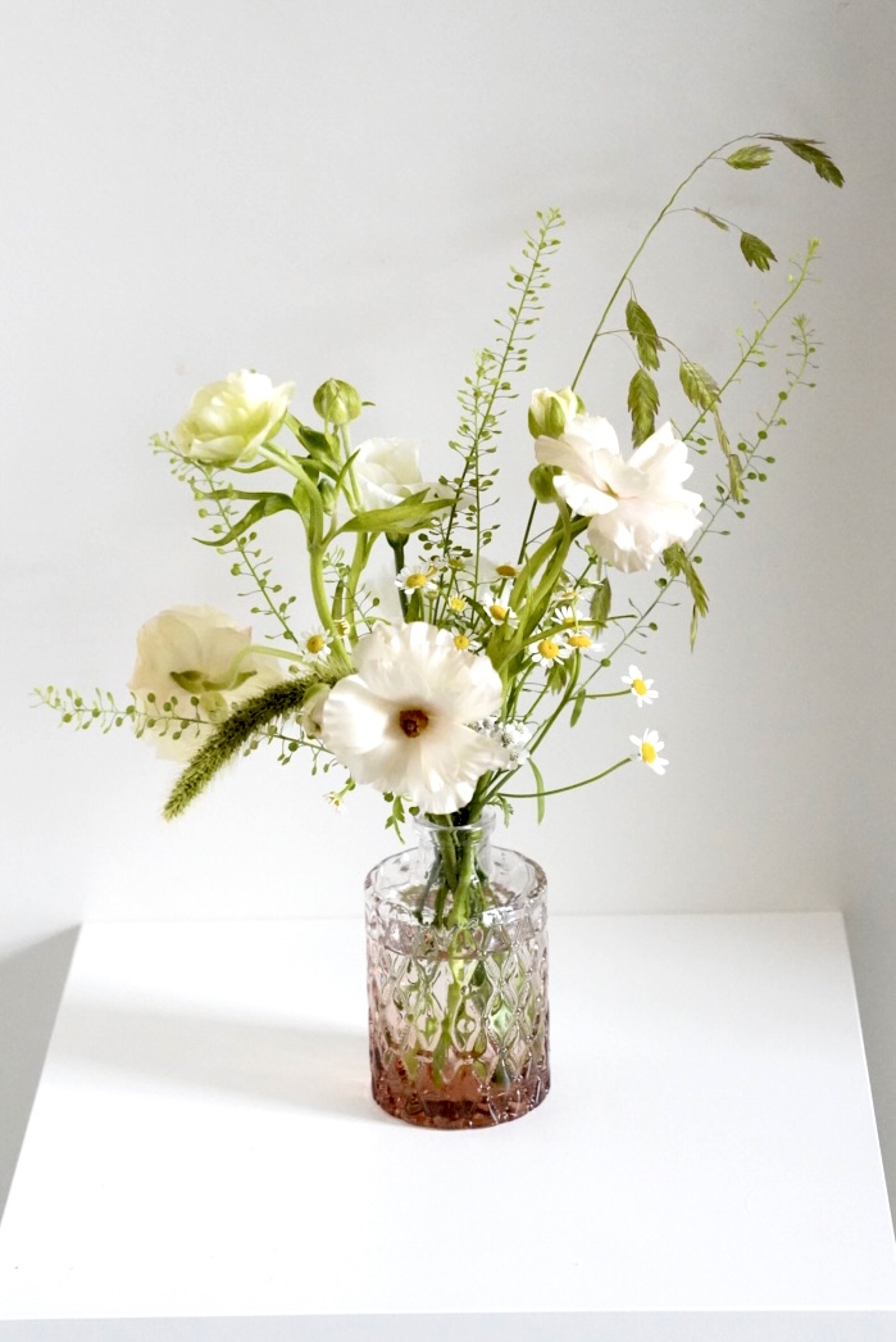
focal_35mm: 70
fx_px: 2609
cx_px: 448
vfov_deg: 28.8
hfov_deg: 19.5
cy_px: 671
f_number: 5
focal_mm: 70
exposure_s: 1/400
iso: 12800
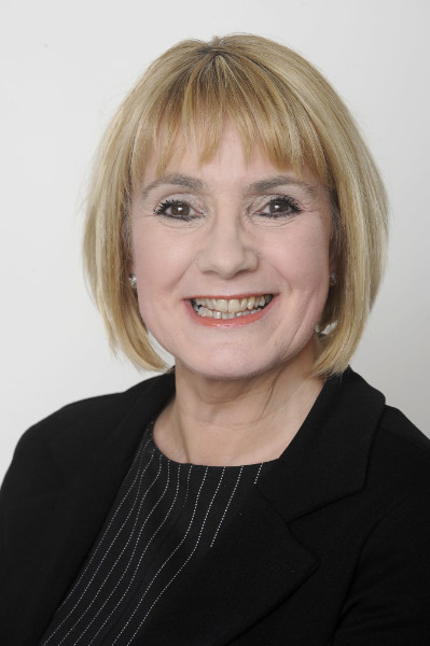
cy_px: 323
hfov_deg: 7.2
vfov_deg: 10.8
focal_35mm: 190
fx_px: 3410
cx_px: 215
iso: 400
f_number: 9
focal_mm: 190
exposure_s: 1/125
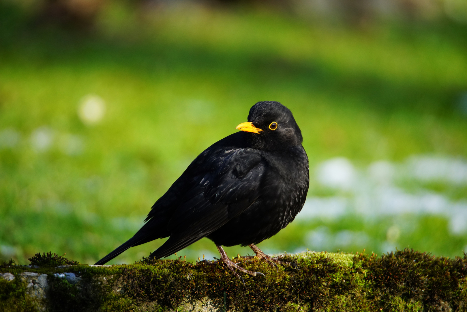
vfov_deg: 2.3
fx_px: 7784
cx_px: 234
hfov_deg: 3.4
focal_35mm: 600
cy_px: 156
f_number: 6.3
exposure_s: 1/1000
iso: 1600
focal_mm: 600
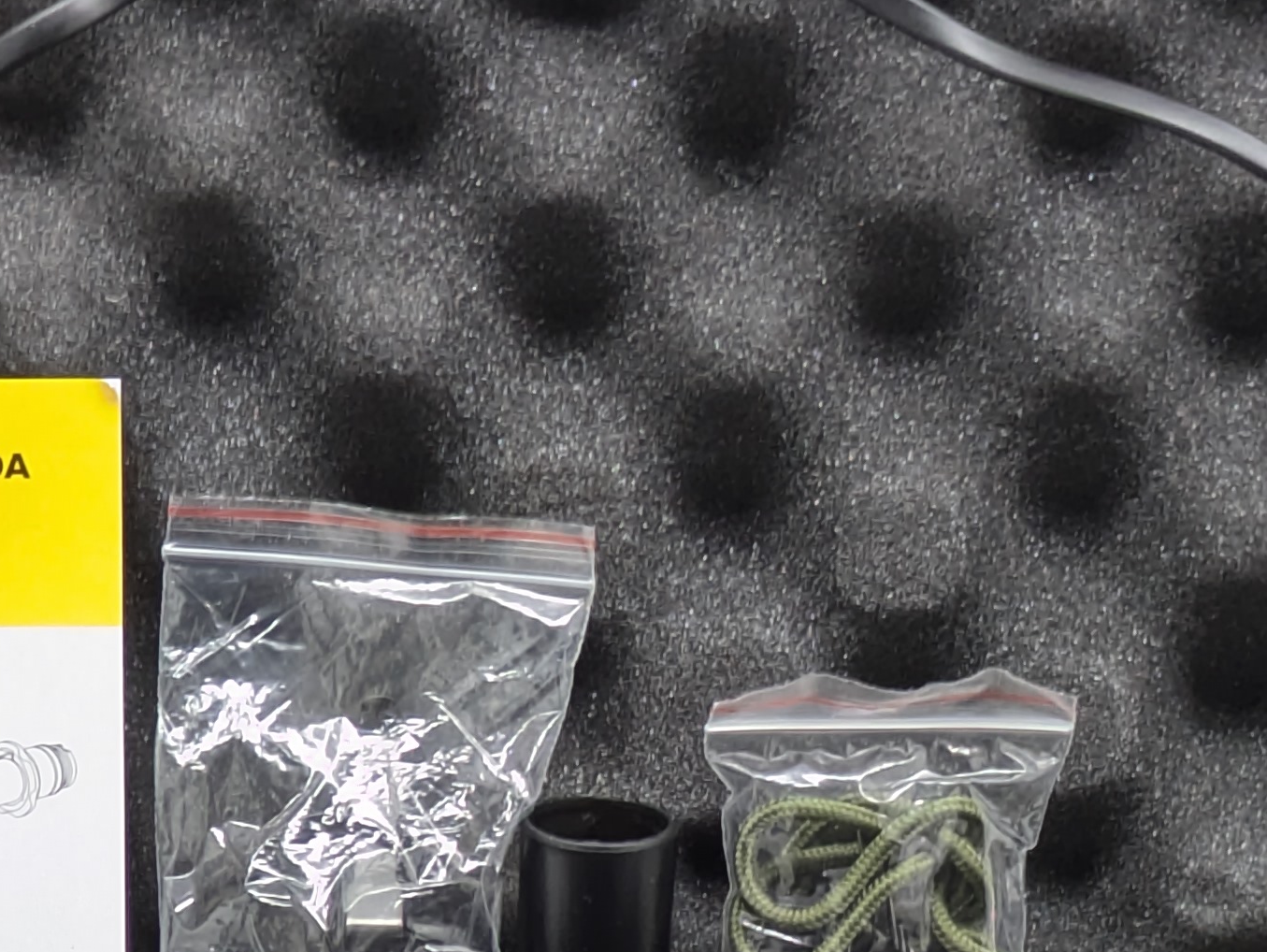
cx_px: 541
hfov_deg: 11.4
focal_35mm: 174
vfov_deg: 8.5
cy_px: 1048
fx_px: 6373
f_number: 1.89
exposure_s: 1/120
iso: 259
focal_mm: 5.43
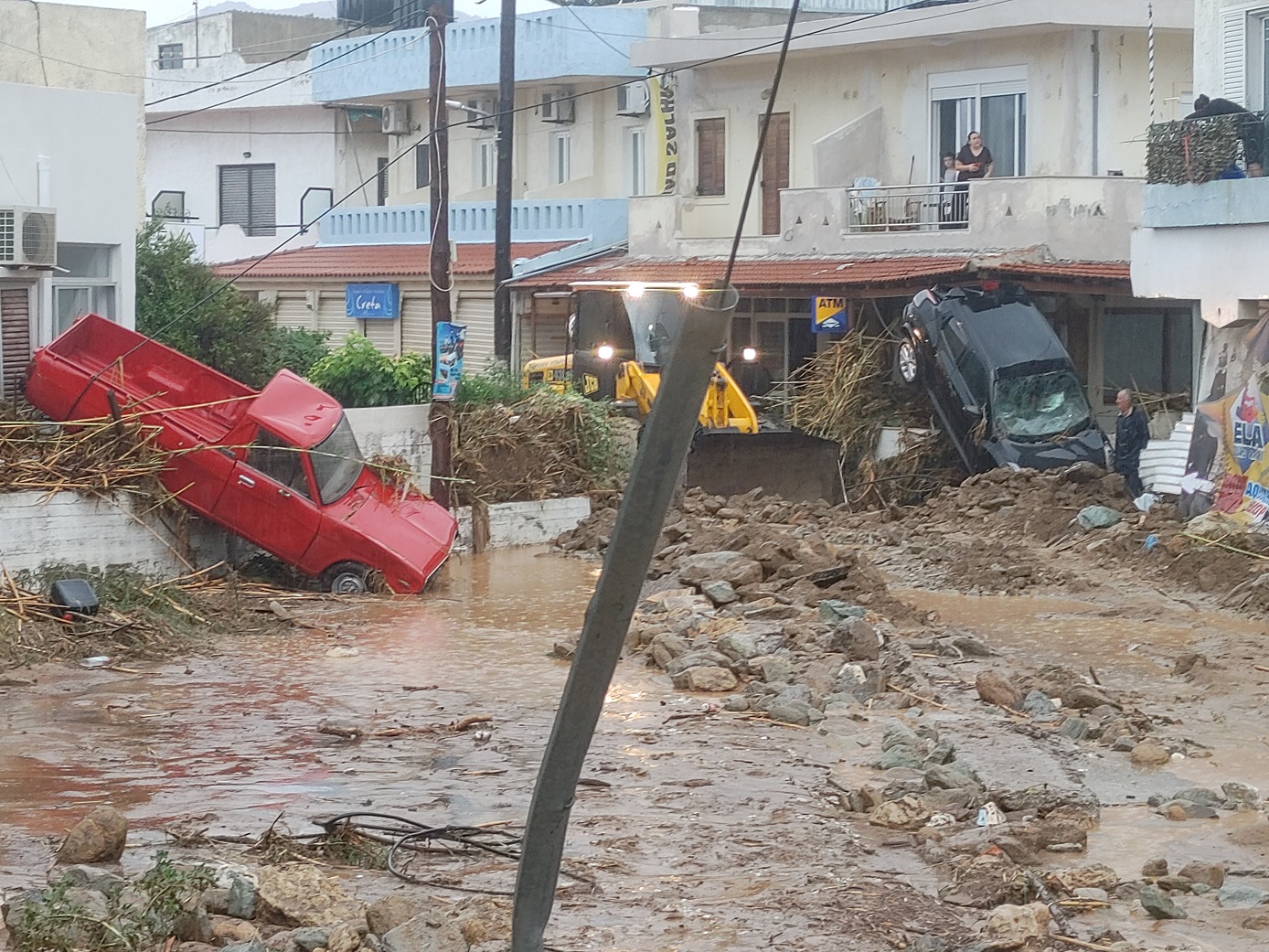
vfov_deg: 15.9
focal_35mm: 93
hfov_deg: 21.1
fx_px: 3409
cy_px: 476
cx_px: 634
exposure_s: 1/50
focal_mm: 5.58
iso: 50
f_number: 1.8
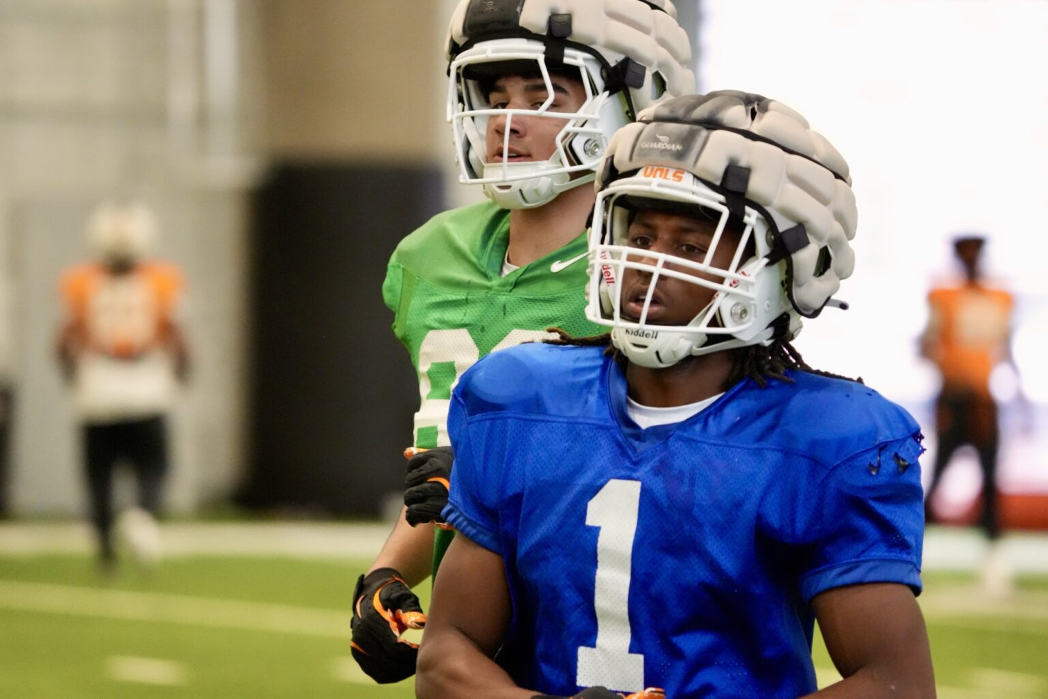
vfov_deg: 4.2
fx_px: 9431
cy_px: 350
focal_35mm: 324
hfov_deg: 6.4
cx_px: 524
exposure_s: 1/200
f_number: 6.3
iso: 12800
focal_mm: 324
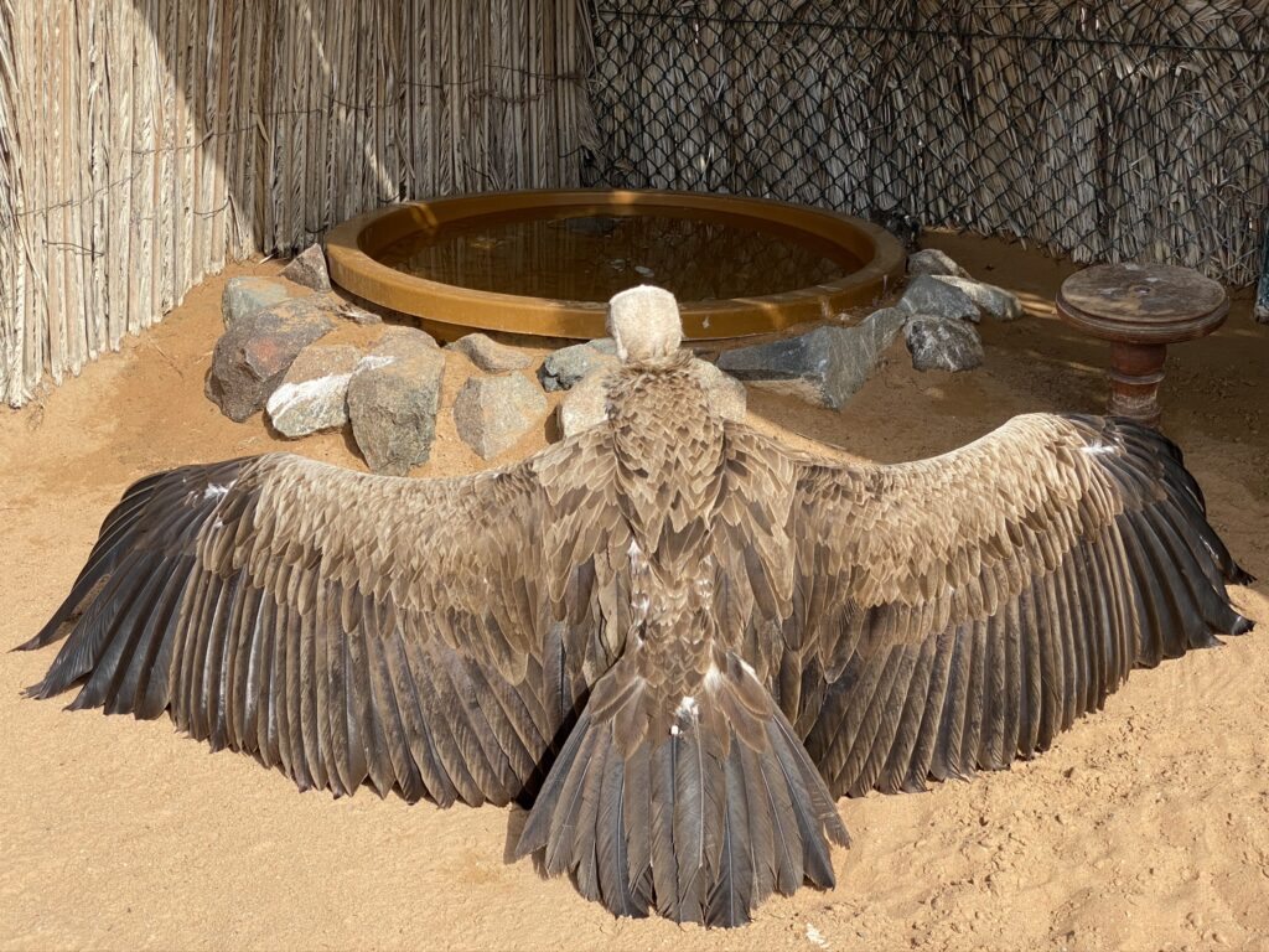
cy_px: 476
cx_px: 634
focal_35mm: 52
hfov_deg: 36.8
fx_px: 1906
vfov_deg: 28.0
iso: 20
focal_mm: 6
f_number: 2
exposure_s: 1/1142
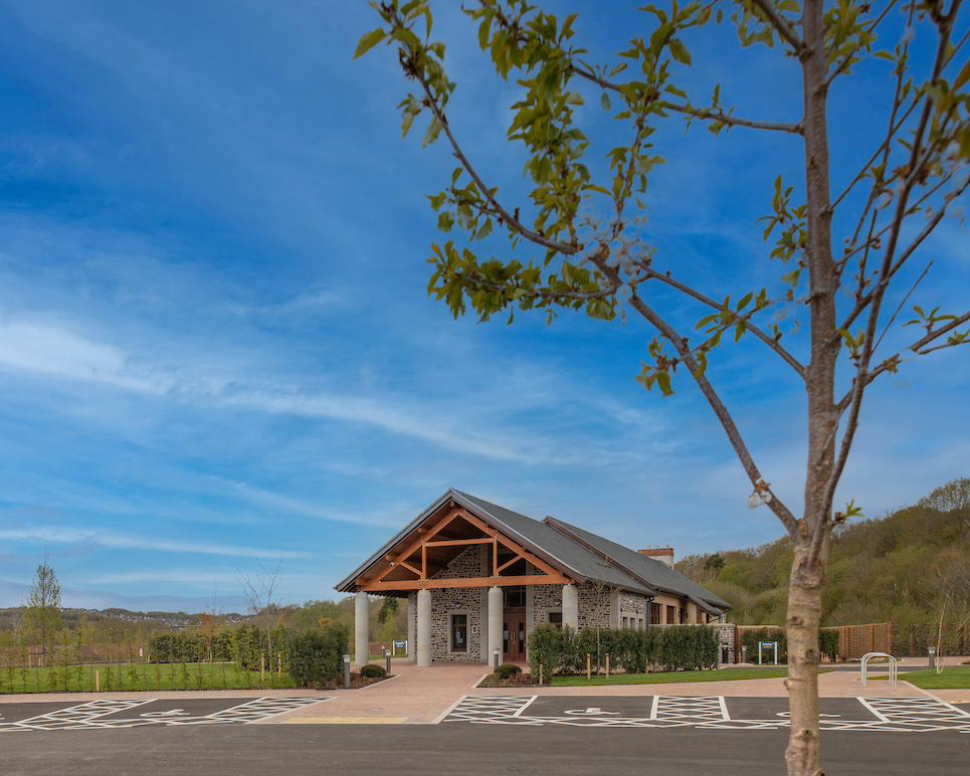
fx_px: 804
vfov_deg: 51.5
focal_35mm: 28
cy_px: 383
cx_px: 418
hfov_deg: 62.0
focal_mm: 24
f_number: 11
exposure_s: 1/160
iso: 200
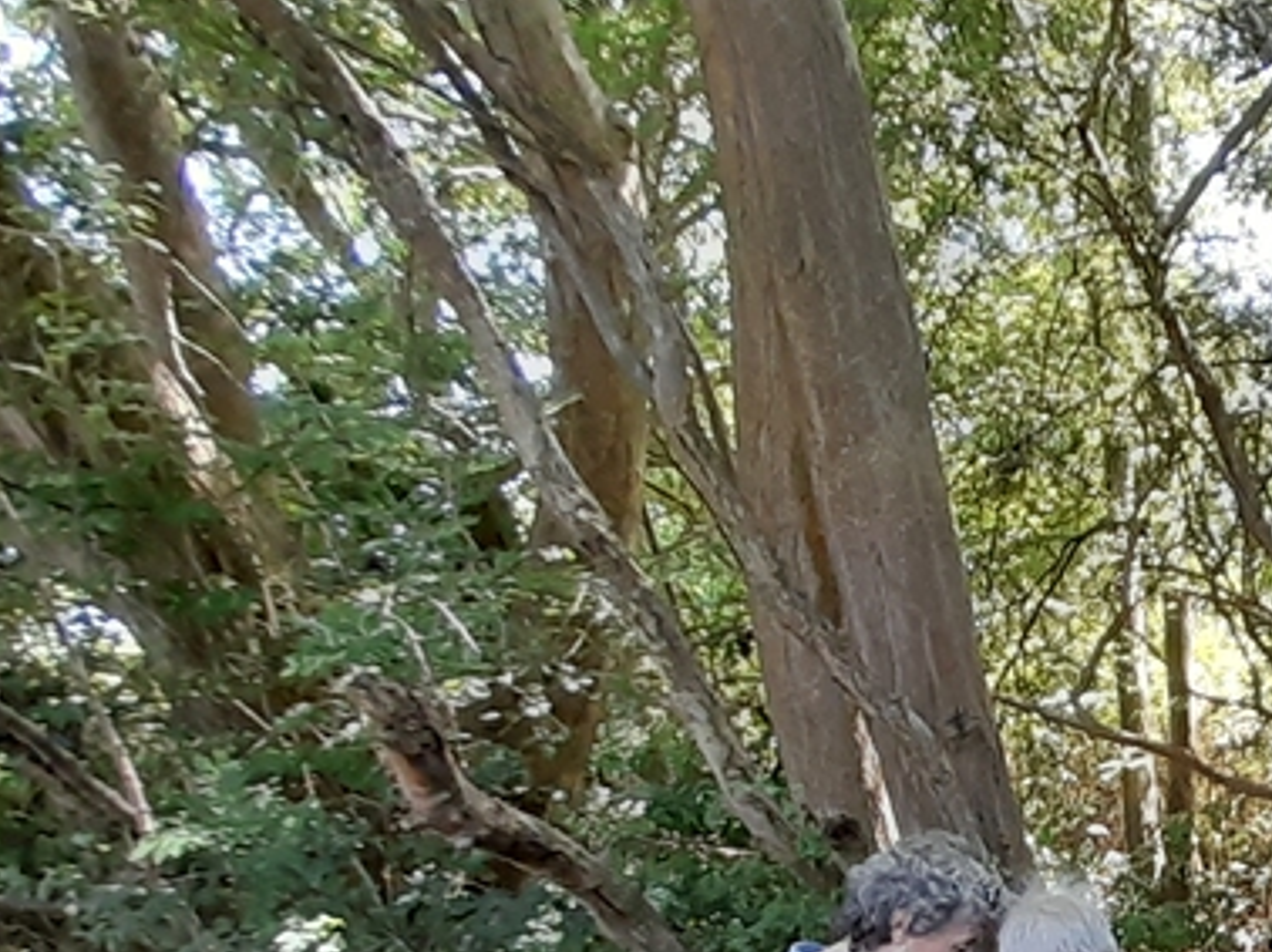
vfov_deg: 37.5
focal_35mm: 34
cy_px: 940
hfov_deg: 42.5
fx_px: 1249
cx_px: 1397
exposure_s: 1/50
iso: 125
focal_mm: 1.13
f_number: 2.2
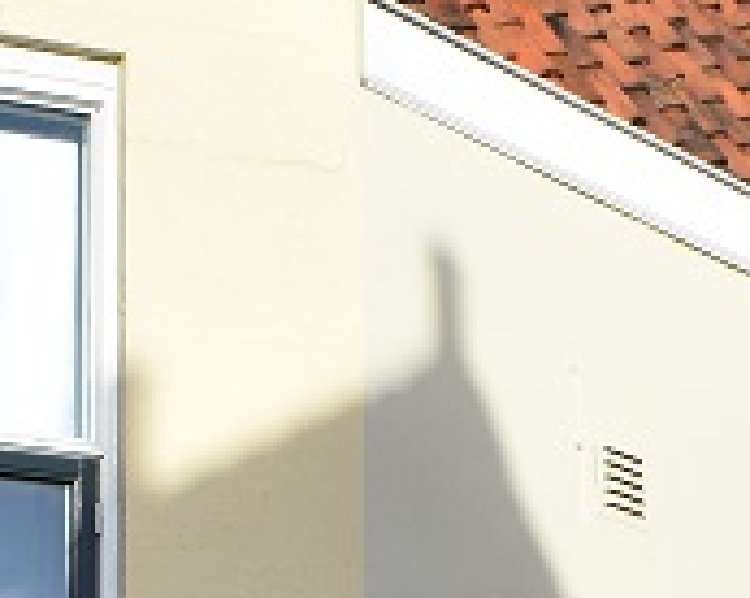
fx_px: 3902
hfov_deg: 11.0
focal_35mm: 176
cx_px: 481
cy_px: 1218
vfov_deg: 8.3
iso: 200
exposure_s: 1/320
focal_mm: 18
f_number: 9
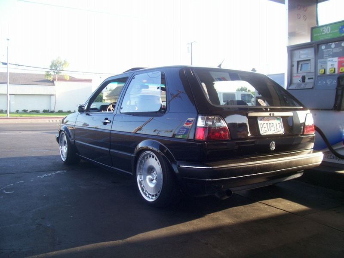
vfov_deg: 41.8
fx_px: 338
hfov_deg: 54.0
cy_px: 129
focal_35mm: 34
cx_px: 172
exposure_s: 1/201
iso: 80
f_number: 2.7
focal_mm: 5.6
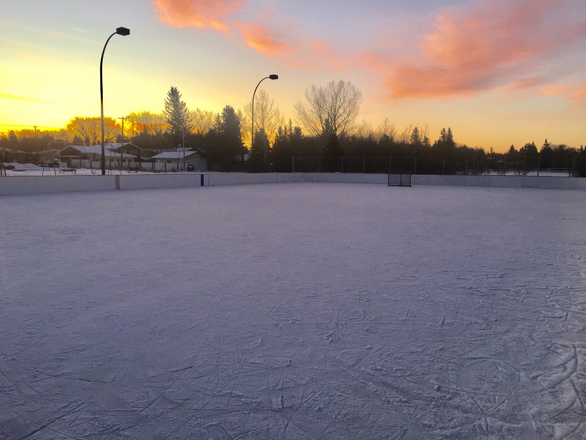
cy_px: 220
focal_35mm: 29
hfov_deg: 61.7
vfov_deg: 48.2
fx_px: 491
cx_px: 293
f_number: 2.2
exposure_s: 1/120
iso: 32
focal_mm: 4.15
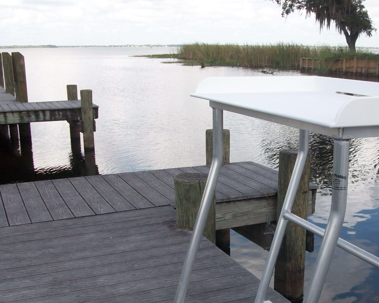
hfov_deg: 37.3
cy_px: 196
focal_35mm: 49
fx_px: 550
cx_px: 272
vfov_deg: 30.7
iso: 64
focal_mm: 5.7
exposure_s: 1/641
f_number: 2.8
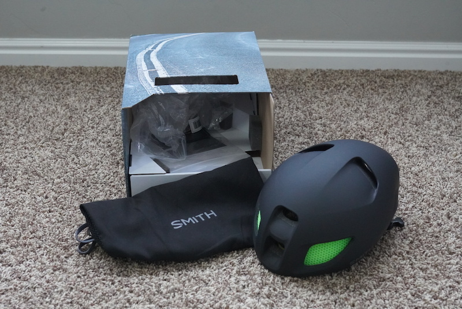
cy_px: 154
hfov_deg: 37.8
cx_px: 231
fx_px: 674
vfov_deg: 25.8
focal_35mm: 52
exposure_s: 1/160
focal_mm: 35
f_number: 4
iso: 5000
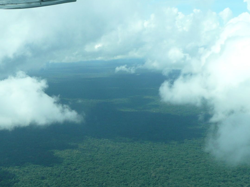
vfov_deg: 27.5
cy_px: 112
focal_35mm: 53
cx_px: 104
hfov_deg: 36.1
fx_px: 383
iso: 100
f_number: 3.3
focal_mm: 4.6
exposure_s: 1/640
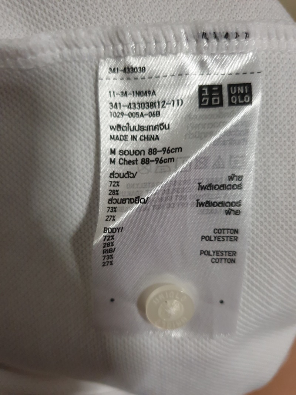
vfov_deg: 67.3
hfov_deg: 53.1
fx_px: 296
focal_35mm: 26
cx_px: 148
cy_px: 198
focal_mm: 4.3
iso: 320
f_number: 1.5
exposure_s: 1/17
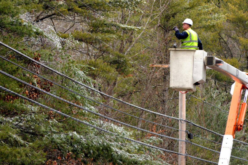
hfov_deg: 7.4
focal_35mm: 278
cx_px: 124
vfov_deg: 4.9
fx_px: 1909
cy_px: 82
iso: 640
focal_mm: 185
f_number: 5
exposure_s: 1/320
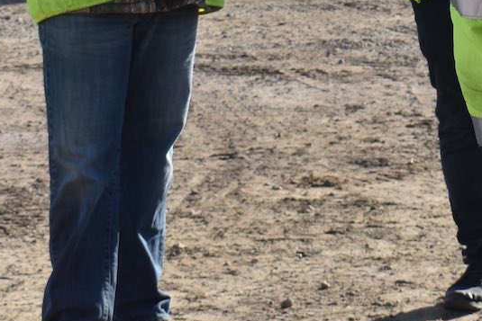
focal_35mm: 222
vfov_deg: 6.1
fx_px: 2973
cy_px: -201
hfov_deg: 9.2
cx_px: 423
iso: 200
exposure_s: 1/400
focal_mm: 40
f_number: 10
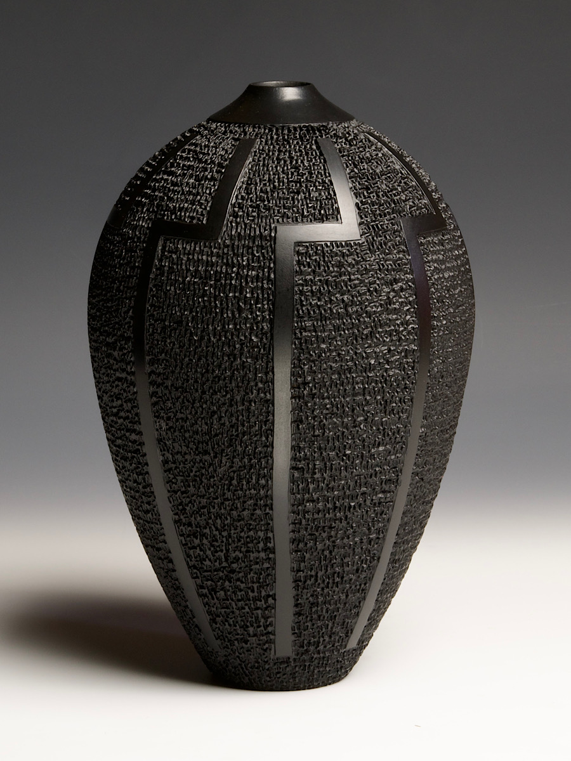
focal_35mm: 86
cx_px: 286
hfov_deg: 17.2
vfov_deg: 22.8
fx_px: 1891
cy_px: 380
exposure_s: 1/1.6
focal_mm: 43
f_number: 16
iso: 200
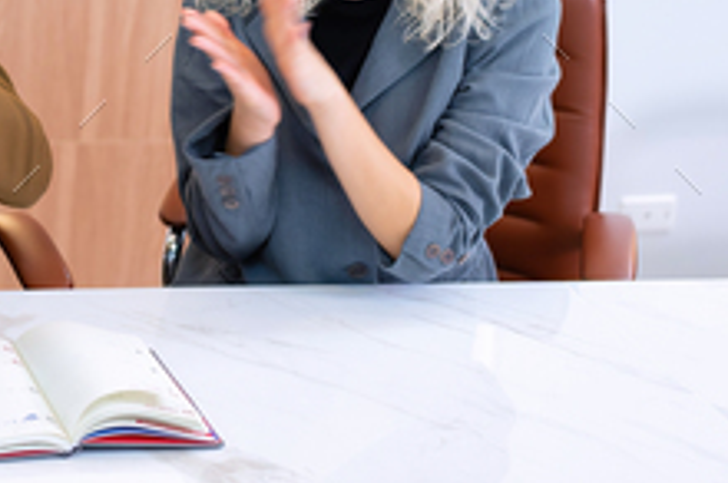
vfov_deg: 14.3
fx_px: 1898
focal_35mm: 94
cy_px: 2
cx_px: -156
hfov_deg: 20.3
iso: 100
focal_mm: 35
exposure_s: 1/160
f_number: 1.4
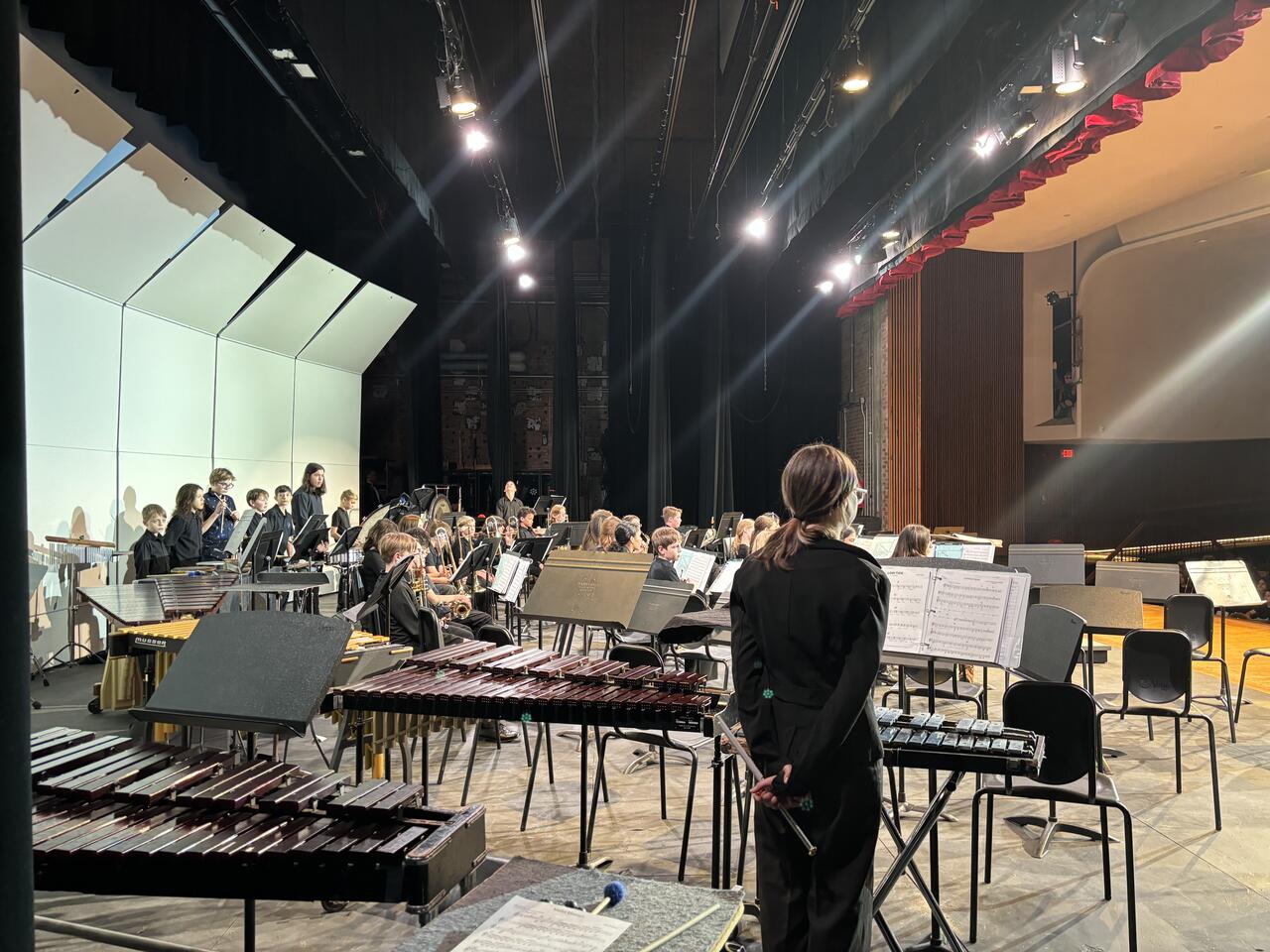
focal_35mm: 26
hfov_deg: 67.3
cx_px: 635
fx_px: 954
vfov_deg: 53.1
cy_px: 476
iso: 200
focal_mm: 5.96
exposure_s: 1/60
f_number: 1.6
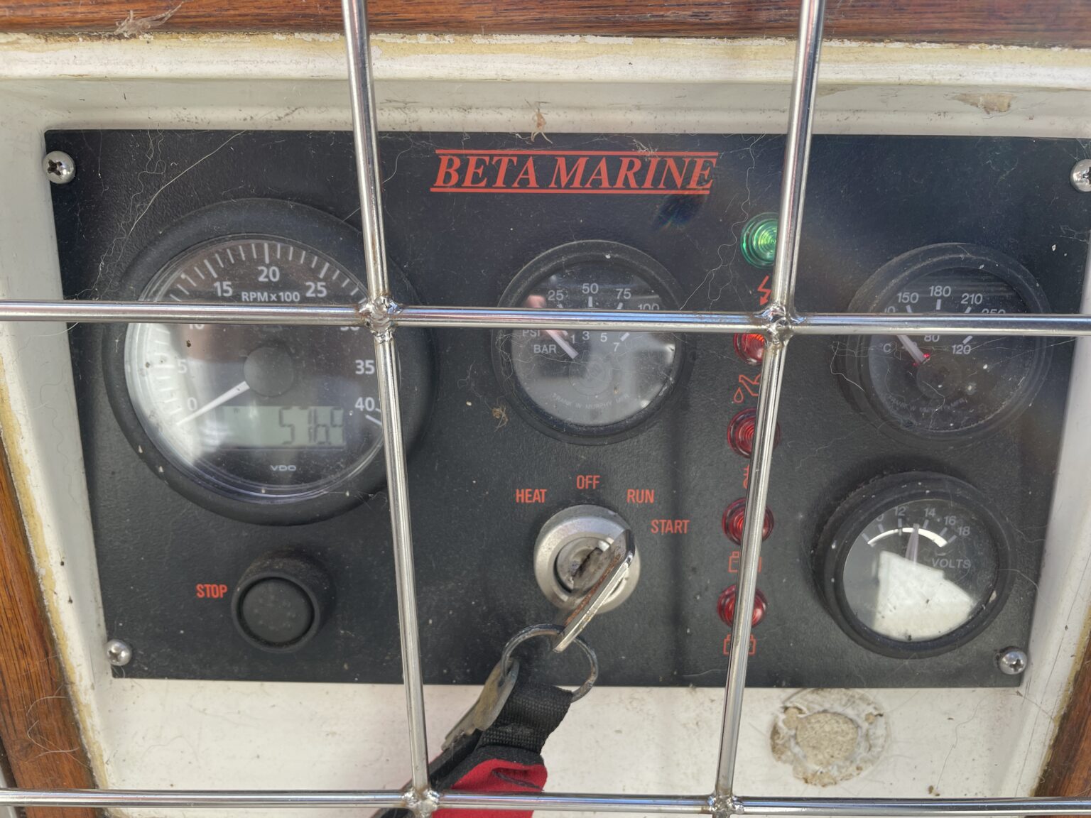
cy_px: 409
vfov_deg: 53.1
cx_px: 546
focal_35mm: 26
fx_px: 819
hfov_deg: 67.3
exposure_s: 1/379
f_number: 1.6
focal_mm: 4.2
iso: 32
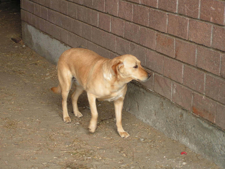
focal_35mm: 89
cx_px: 112
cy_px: 84
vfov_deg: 16.6
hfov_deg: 22.0
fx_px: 578
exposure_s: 1/100
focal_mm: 14.8
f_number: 3.2
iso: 50
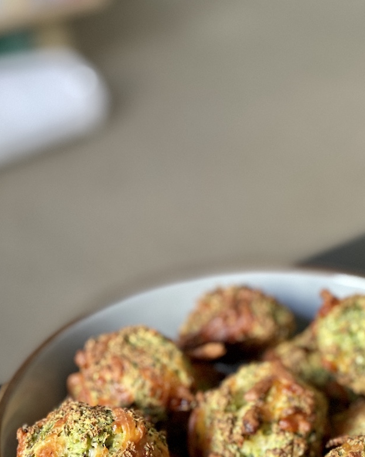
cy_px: 335
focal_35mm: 87
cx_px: 282
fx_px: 1175
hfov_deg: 17.5
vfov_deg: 21.8
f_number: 2
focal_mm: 6
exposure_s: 1/40
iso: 250
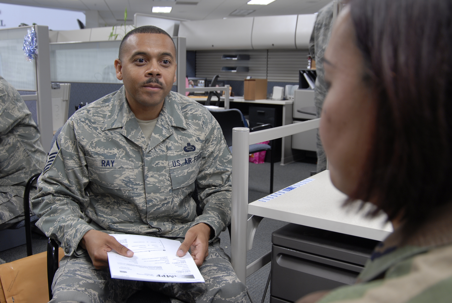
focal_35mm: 36
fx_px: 453
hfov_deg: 53.0
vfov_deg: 37.0
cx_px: 226
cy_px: 152
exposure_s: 1/4
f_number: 5
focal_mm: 24
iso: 200
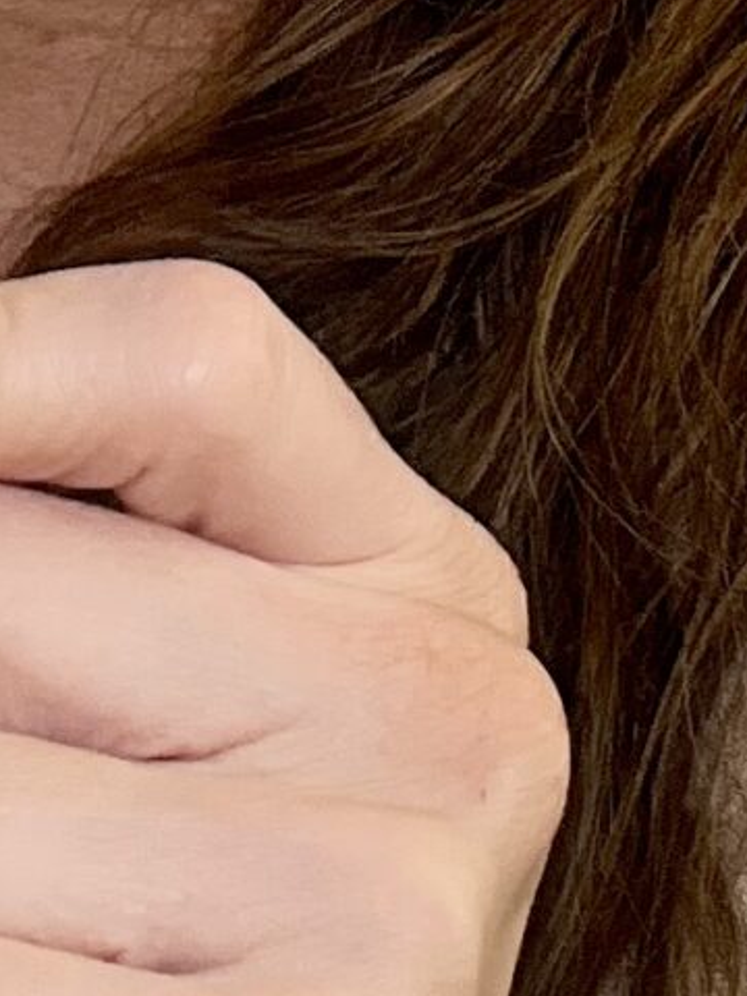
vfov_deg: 14.2
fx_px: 3683
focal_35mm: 128
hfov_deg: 11.1
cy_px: -564
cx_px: -400
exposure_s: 1/121
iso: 50
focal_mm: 2.71
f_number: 2.2
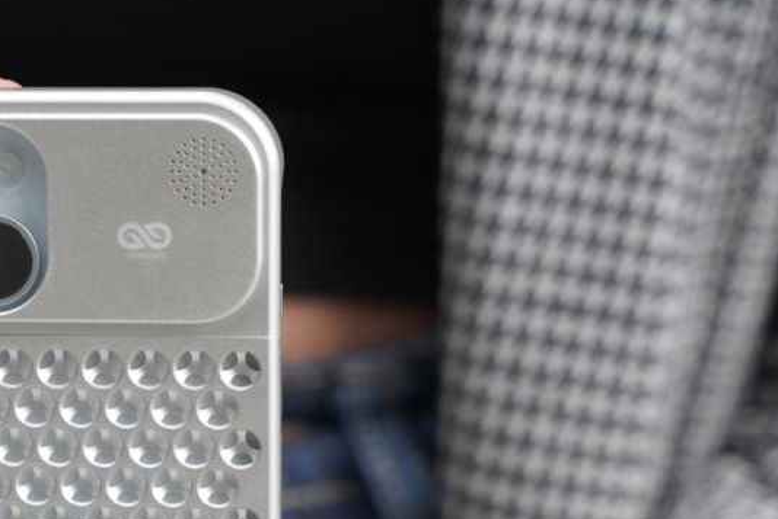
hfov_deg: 12.1
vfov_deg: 8.1
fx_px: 3630
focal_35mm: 168
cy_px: 525
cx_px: 31
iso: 2500
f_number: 4
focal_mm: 75
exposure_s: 1/160
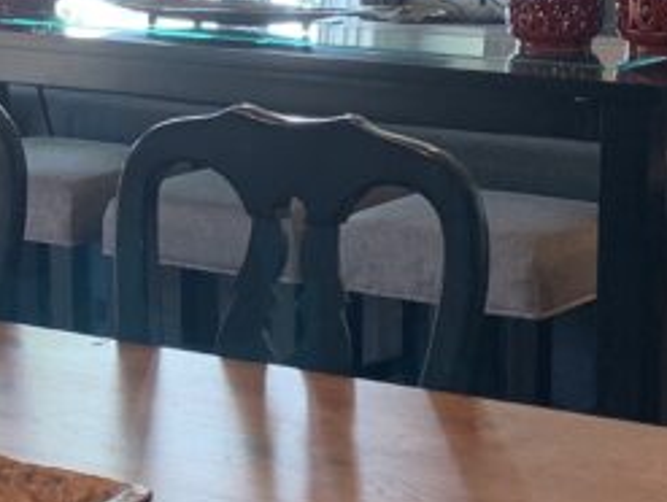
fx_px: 2373
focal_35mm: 123
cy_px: 151
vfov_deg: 12.1
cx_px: 103
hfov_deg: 15.9
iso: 64
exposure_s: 1/60
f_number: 1.8
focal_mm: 4.25
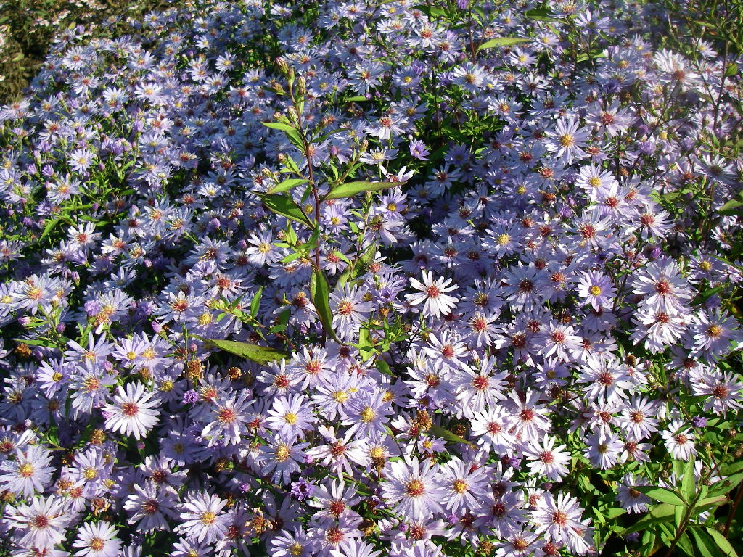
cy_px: 278
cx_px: 372
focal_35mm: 38
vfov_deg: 37.7
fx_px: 816
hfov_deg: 49.0
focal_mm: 6.3
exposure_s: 1/320
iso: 64
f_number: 3.3
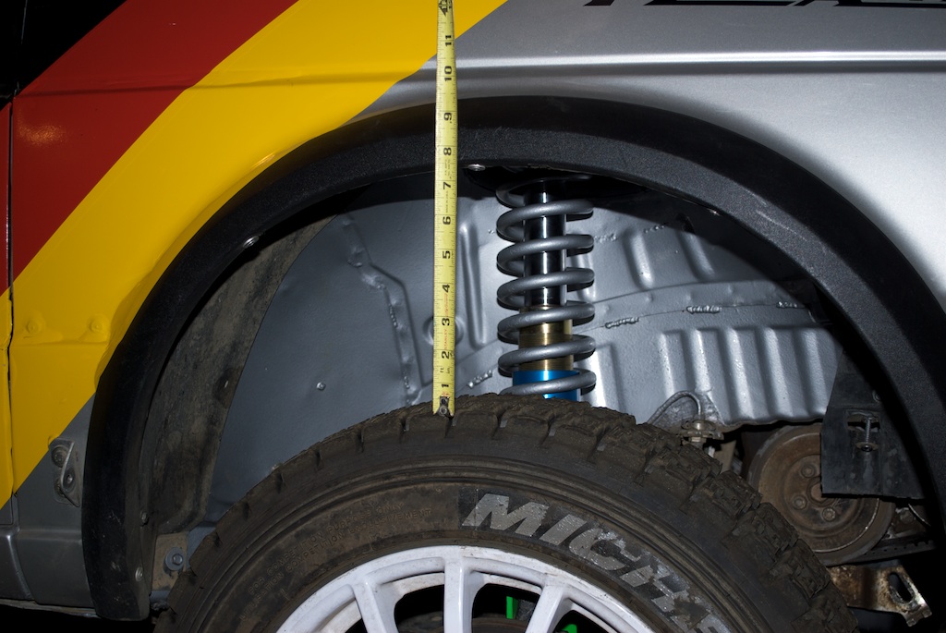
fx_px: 1341
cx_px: 473
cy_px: 316
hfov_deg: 38.8
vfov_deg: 26.5
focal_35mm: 51
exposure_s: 1/60
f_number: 5
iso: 100
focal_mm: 34
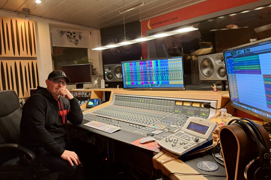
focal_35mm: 25
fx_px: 188
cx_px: 136
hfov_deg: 71.5
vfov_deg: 51.3
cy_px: 84
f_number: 1.8
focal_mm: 5.23
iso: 500
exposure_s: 1/50
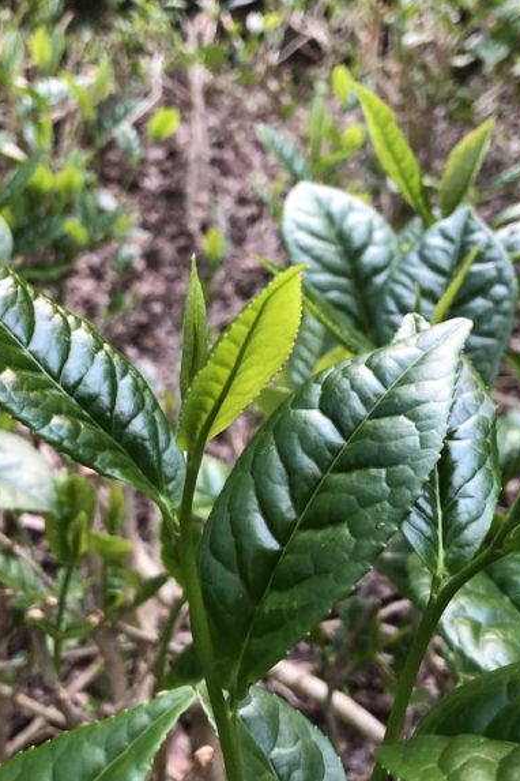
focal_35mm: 39
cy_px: 390
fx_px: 845
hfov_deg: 34.2
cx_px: 276
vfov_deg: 49.6
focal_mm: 3.99
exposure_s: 1/15
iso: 40
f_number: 1.8
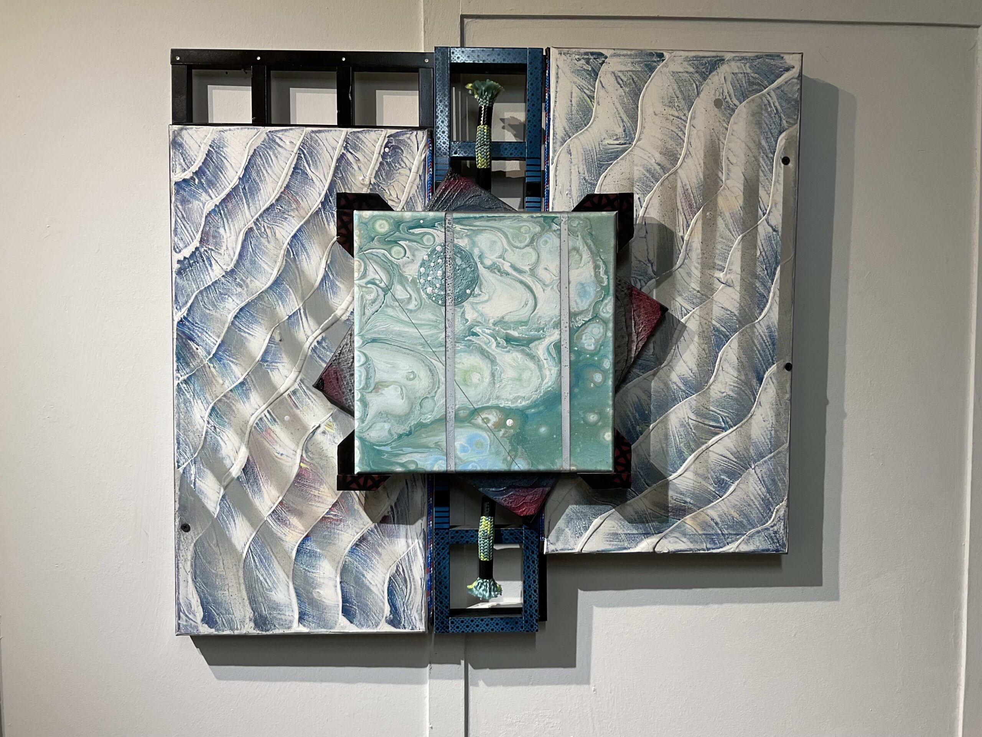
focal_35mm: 29
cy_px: 368
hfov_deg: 61.7
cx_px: 491
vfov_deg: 48.2
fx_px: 823
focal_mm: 3
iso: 32
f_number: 1.8
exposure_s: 1/60
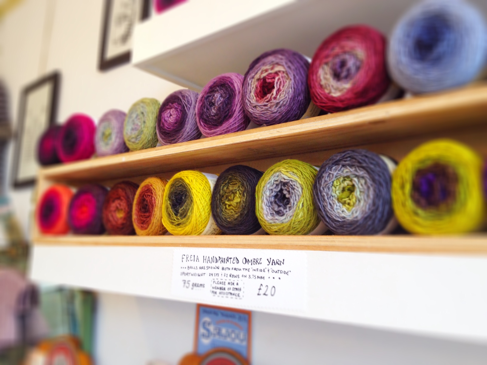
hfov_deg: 52.6
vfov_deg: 40.7
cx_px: 244
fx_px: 492
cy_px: 182
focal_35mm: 35
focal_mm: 4.28
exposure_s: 1/20
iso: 64
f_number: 2.4
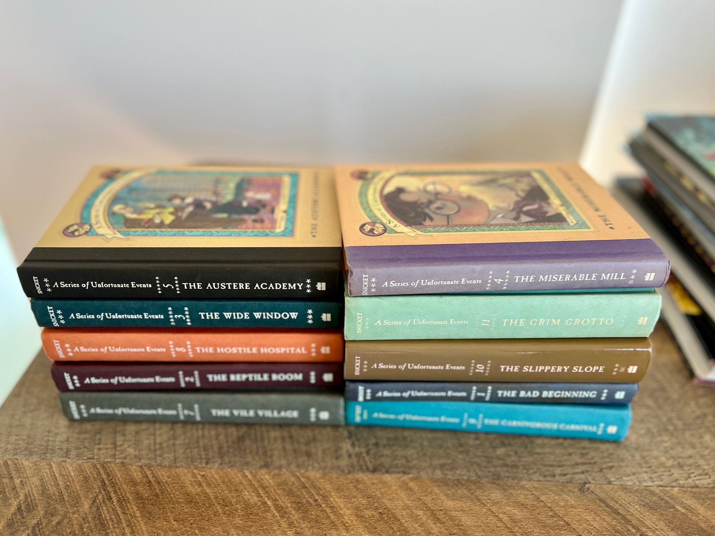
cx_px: 358
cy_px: 268
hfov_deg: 67.3
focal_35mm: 26
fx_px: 537
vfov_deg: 53.1
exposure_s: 1/121
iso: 100
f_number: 1.5
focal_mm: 5.7
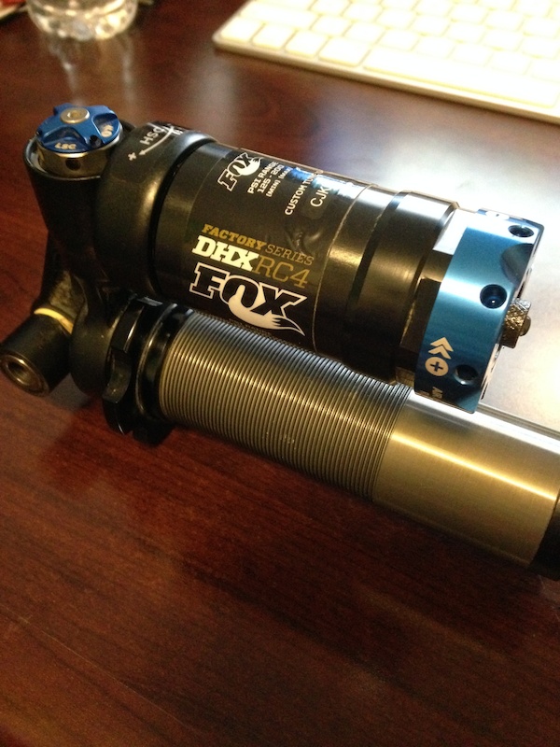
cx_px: 280
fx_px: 712
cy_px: 374
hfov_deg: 42.9
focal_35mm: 33
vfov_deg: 55.4
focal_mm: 4.12
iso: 640
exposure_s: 1/15
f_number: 2.4
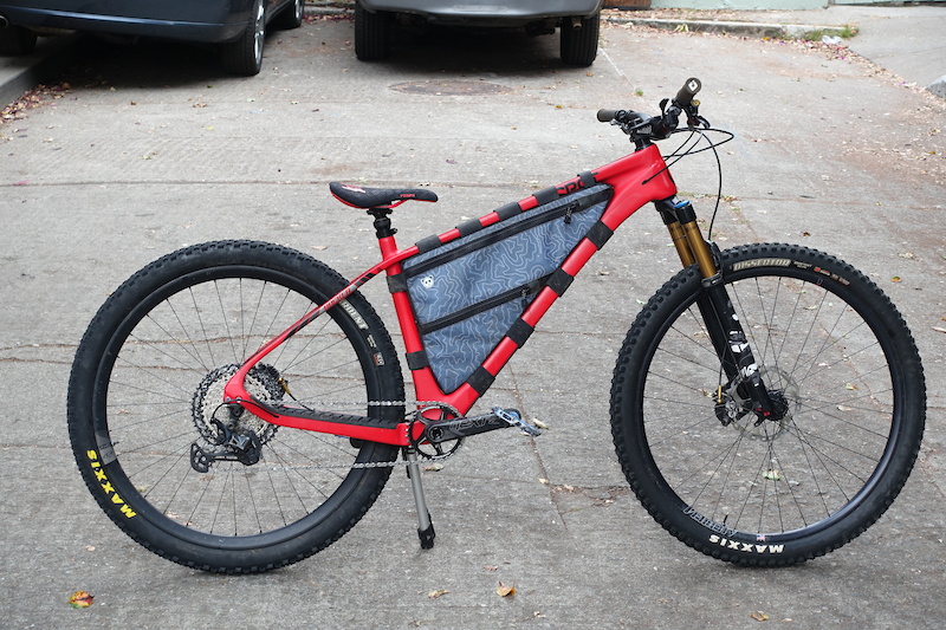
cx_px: 473
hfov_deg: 30.1
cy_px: 315
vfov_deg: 20.3
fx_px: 1760
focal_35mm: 67
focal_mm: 24.64
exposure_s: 1/10
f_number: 5
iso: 125
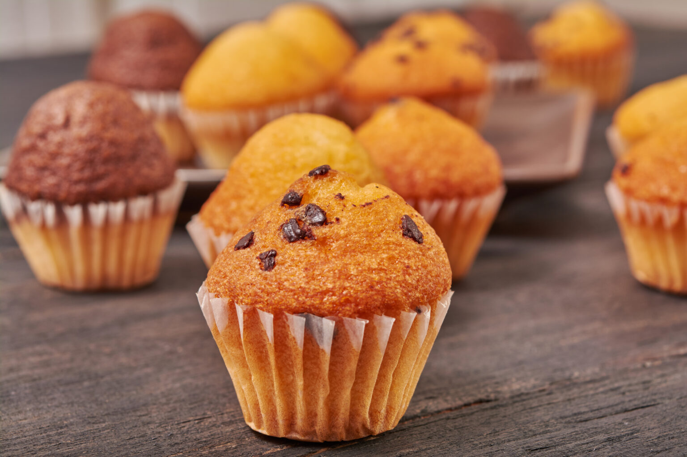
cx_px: 344
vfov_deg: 16.5
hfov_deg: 24.6
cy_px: 228
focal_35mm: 82
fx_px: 1573
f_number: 10
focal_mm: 55
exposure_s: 1/200
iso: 100
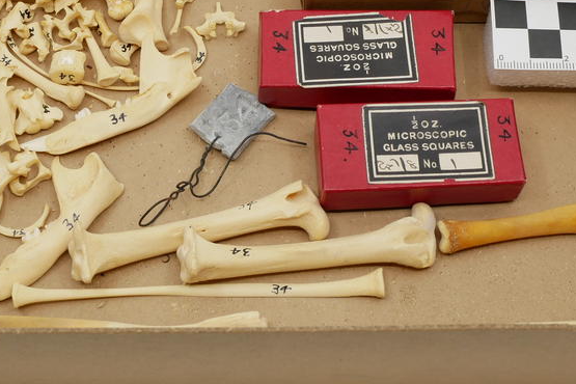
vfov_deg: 16.6
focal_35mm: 81
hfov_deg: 25.0
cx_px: 242
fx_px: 1296
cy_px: 38
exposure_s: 1/25
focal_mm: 18
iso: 200
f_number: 8
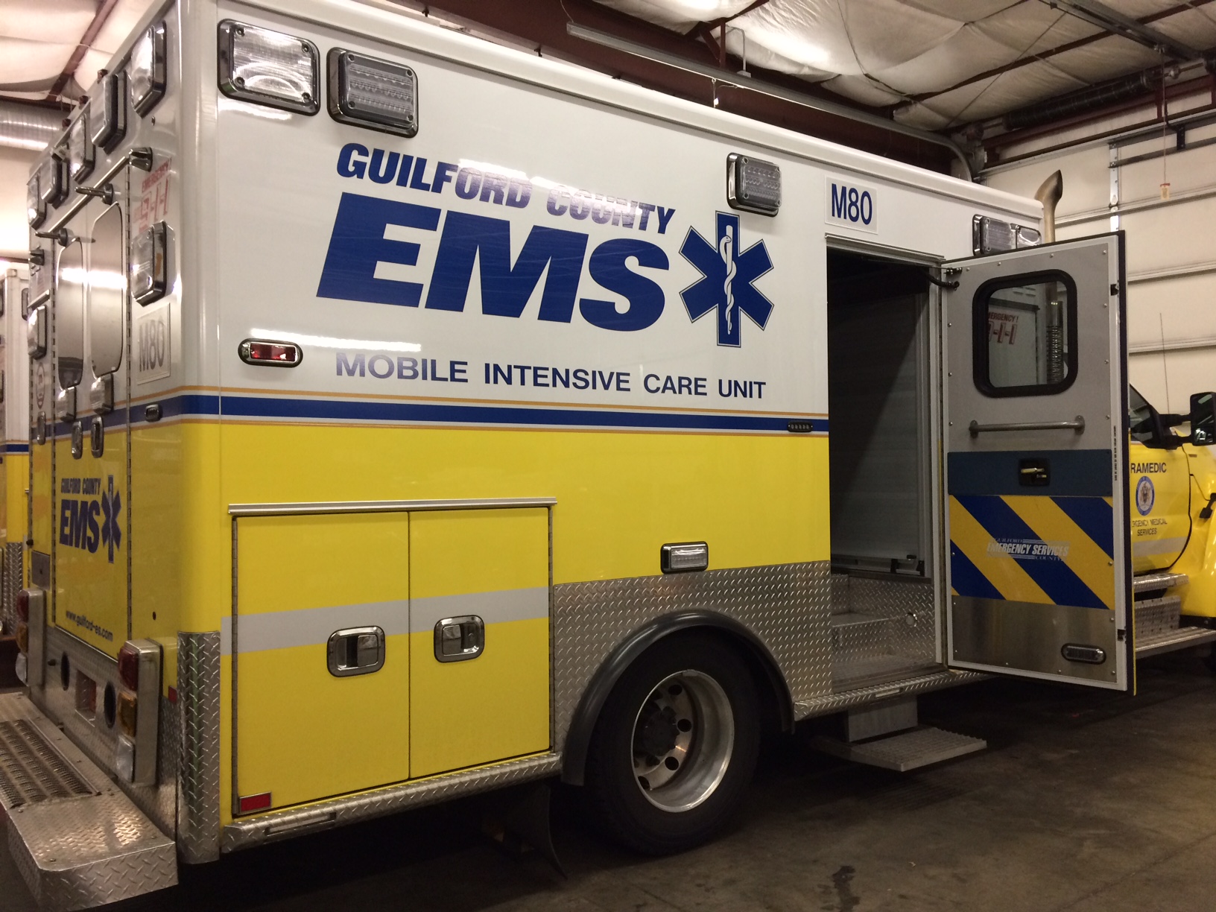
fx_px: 1019
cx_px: 608
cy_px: 456
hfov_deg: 61.7
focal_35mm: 29
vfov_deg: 48.2
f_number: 2.2
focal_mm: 4.15
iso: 125
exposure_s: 1/30
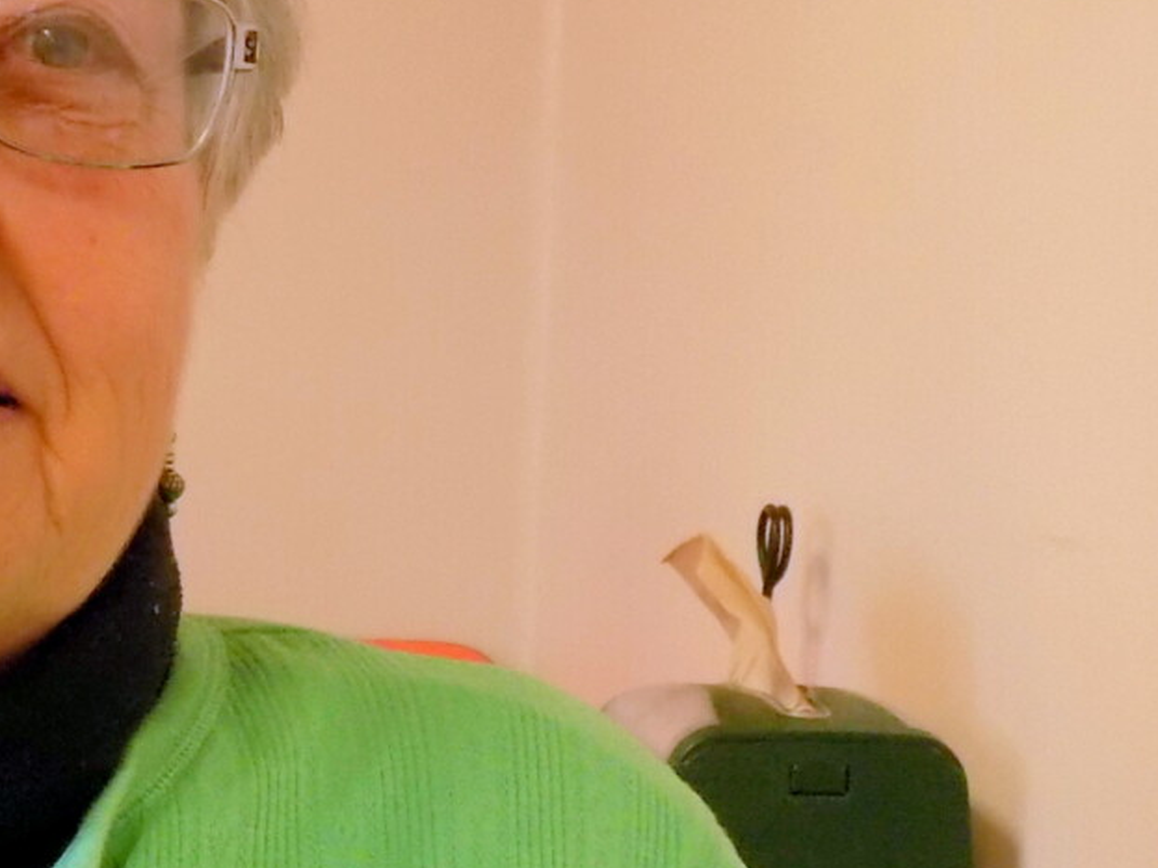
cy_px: 881
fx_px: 3545
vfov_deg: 13.7
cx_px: -171
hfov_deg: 17.8
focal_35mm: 106
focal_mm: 5.3
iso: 280
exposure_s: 1/30
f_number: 3.3
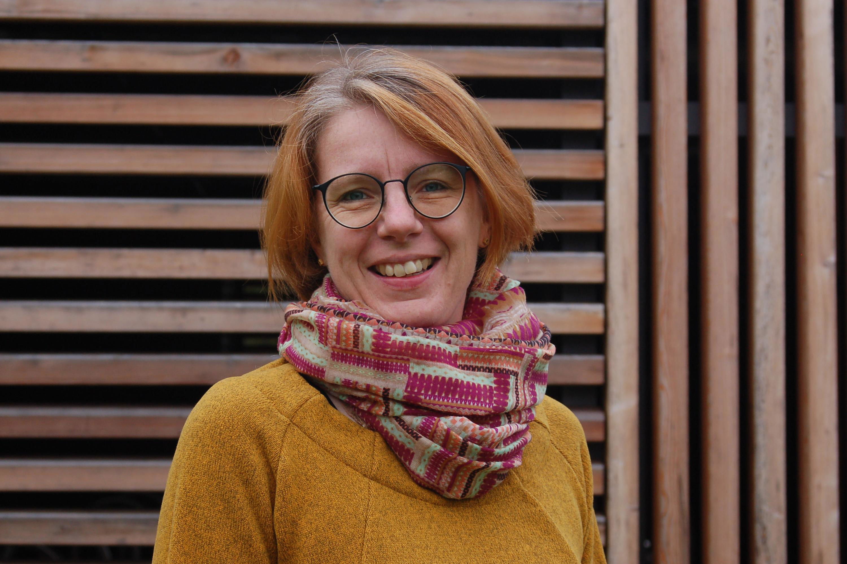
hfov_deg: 24.2
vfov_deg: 16.2
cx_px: 424
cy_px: 282
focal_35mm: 84
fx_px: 1975
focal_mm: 56
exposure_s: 1/125
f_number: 7.1
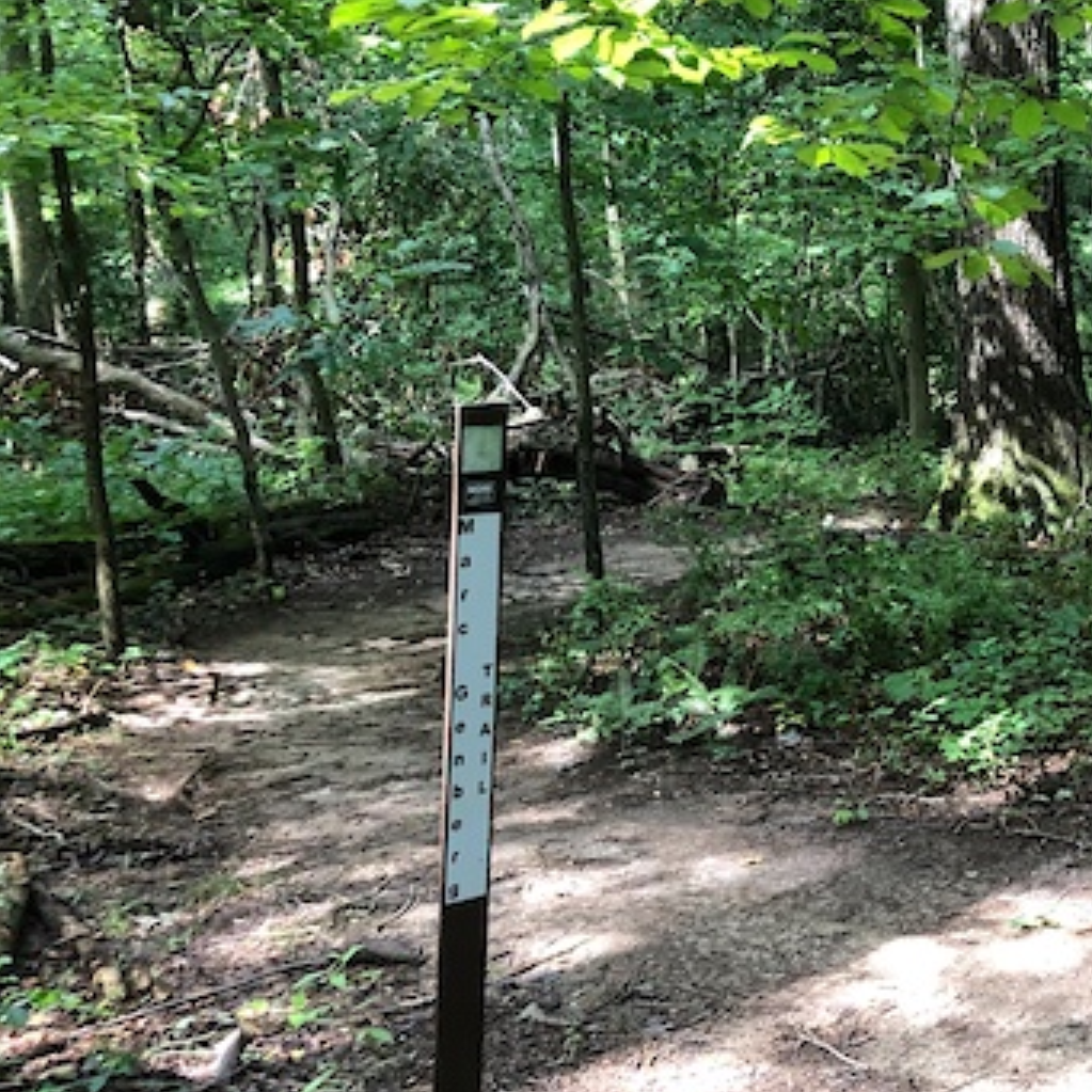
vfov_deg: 29.5
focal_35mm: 58
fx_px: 2070
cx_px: 1278
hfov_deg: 26.6
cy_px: 573
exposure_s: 1/30
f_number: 1.8
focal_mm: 3.99
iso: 40
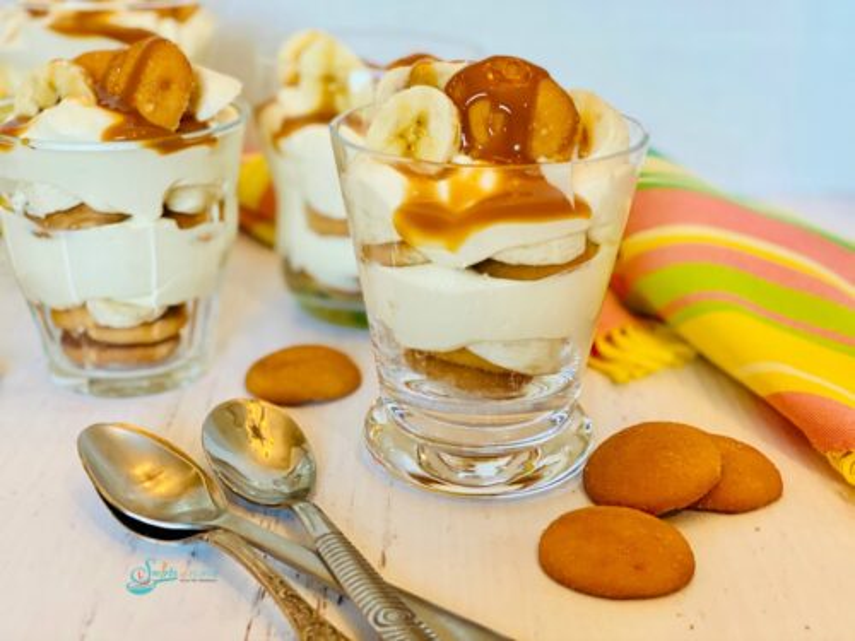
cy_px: 320
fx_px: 1284
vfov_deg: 28.0
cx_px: 428
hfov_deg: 36.8
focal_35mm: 52
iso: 200
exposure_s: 1/120
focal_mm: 6
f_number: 2
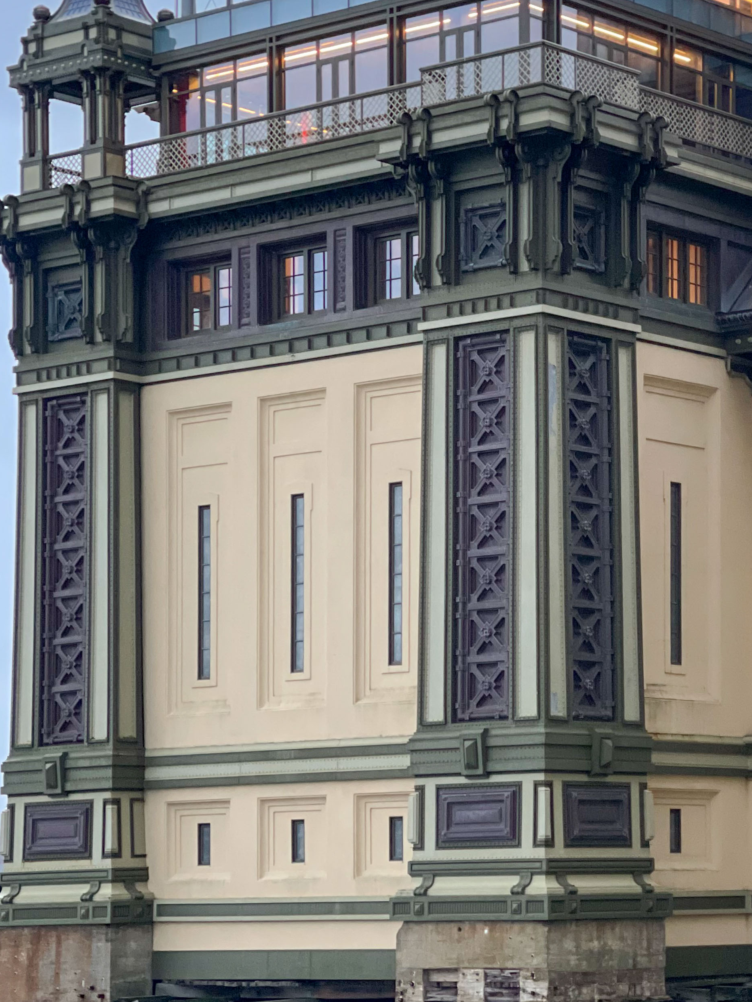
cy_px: 352
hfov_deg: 14.2
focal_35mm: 104
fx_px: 3012
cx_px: 513
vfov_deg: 18.9
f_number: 2.2
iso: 320
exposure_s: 1/40
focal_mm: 7.5
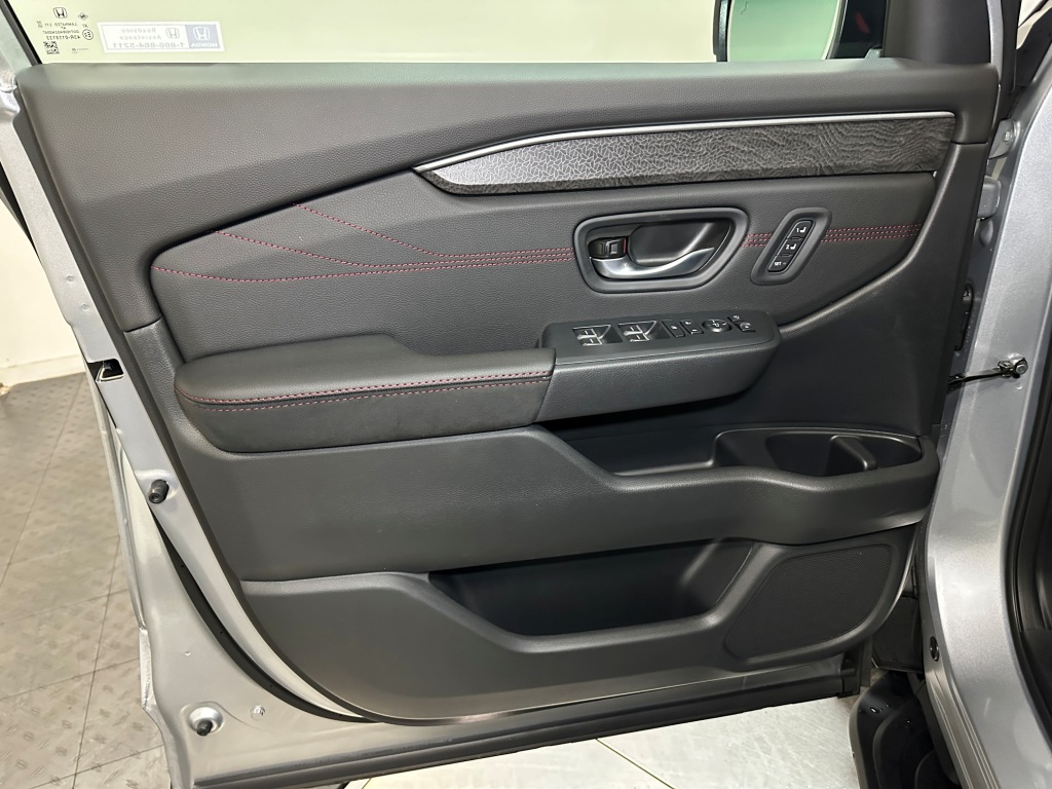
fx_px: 729
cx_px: 526
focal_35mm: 24
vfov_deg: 56.8
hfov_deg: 71.6
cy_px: 394
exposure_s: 1/40
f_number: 1.78
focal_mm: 6.86
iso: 1000
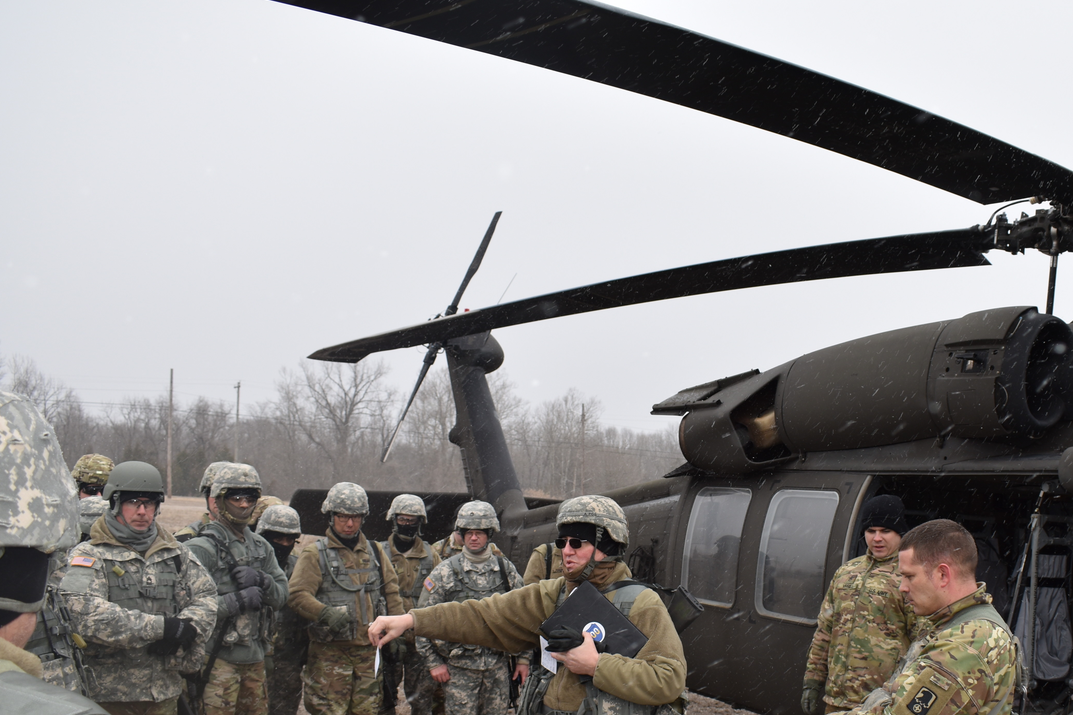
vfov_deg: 33.7
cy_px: 506
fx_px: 1162
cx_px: 715
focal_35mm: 39
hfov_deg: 48.7
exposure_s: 1/200
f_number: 6.3
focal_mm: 18
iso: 100
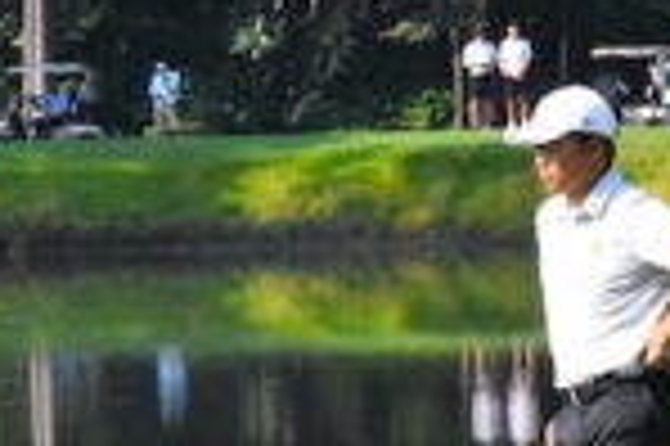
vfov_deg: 2.2
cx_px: -418
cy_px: 122
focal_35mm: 635
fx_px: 11805
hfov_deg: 3.2
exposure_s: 1/3200
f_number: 10
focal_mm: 82
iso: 5000
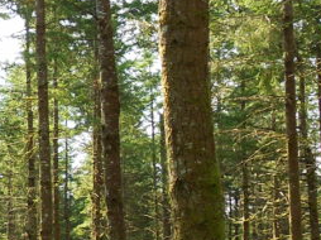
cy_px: 203
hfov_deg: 17.6
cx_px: -88
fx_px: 973
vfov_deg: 14.0
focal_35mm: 105
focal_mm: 4.6
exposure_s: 1/125
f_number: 3.2
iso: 80
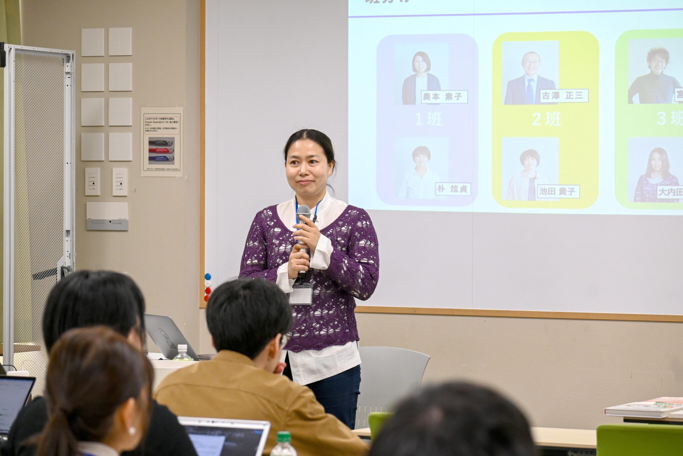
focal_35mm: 140
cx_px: 342
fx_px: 2646
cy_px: 228
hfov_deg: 14.7
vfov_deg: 9.8
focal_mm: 93
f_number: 5
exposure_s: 1/160
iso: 1250
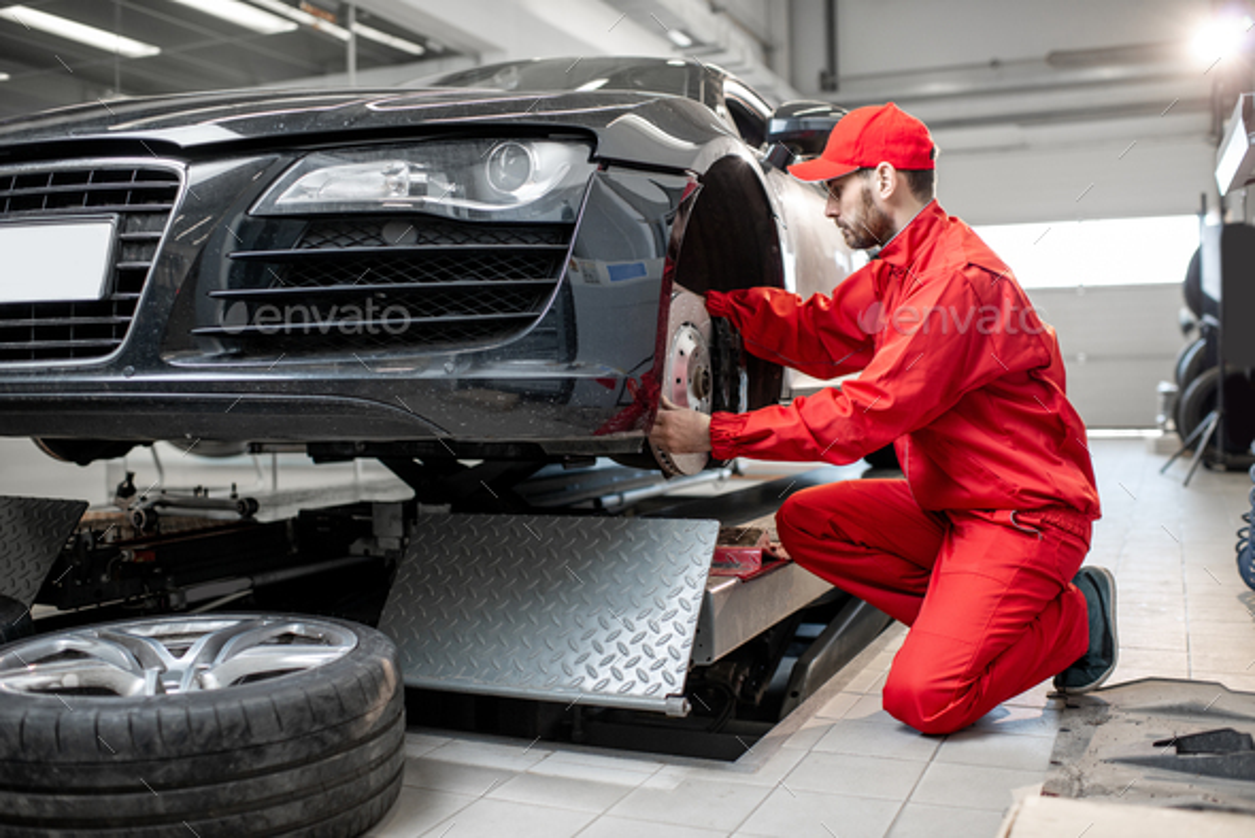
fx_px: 1221
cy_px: 419
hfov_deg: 54.4
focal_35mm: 35
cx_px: 628
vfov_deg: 37.9
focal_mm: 35
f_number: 2.2
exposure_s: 1/160
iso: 500
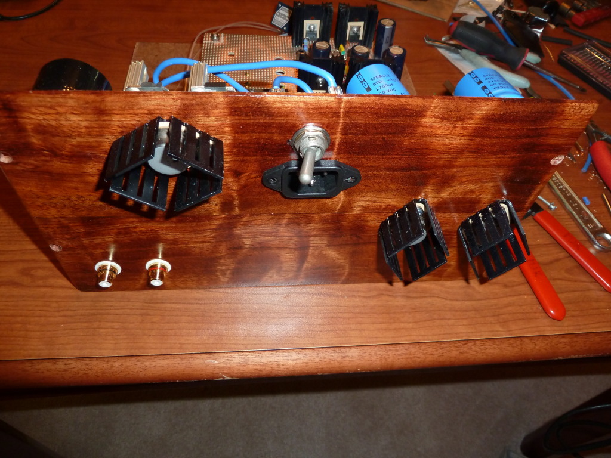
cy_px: 229
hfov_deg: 69.4
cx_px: 306
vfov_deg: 54.9
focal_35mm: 25
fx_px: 441
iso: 200
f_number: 3.3
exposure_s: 1/30
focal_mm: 4.1
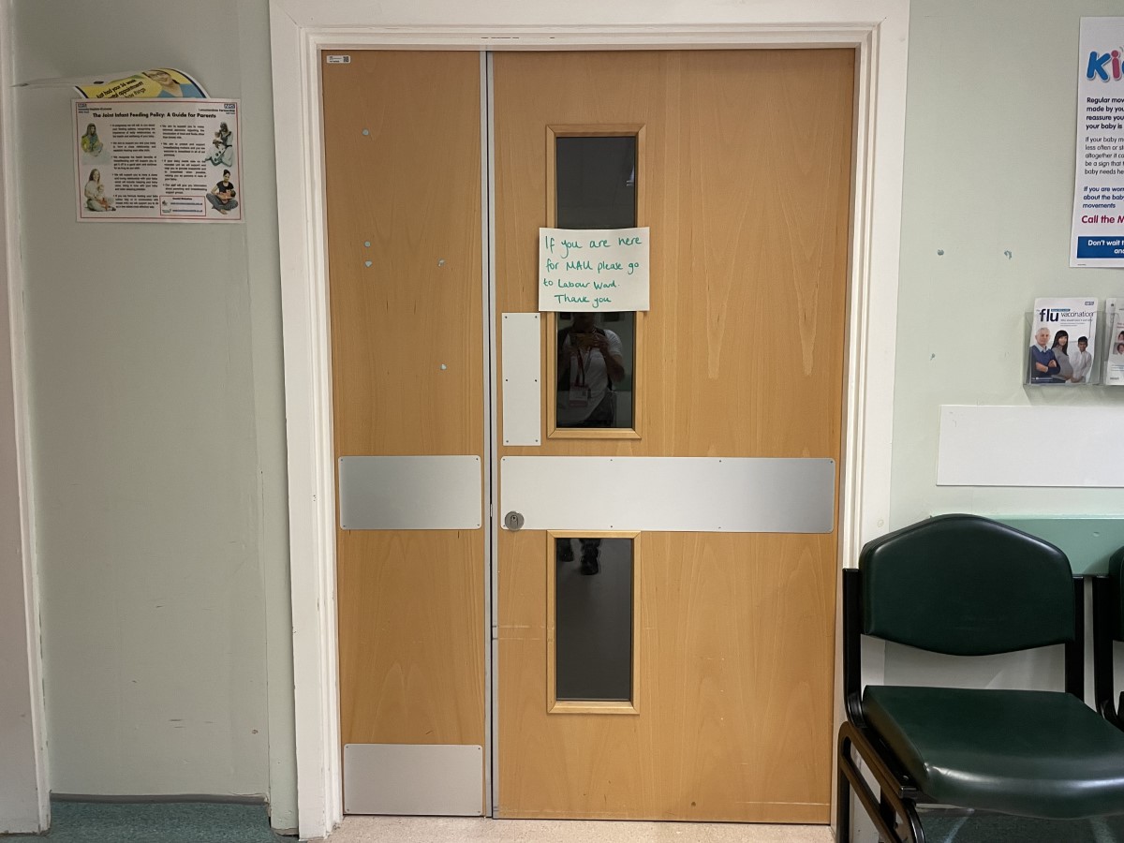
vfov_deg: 53.1
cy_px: 422
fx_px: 844
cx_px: 562
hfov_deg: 67.3
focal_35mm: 26
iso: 250
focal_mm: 4.2
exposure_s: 1/50
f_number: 1.6
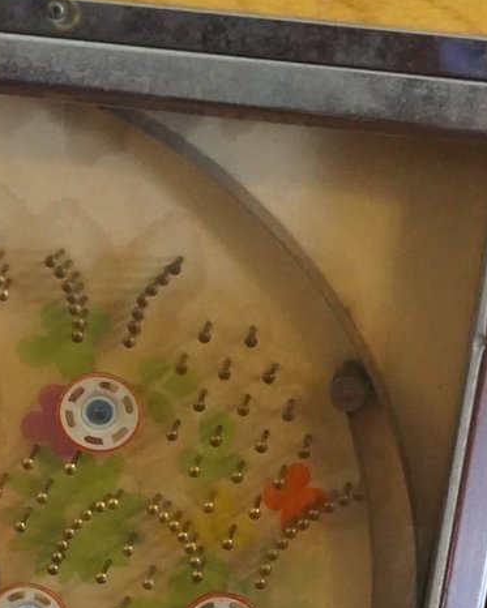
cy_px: 853
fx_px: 2612
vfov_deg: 12.7
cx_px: -102
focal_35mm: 145
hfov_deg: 10.5
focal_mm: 36
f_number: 5
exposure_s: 1/160
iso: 10000
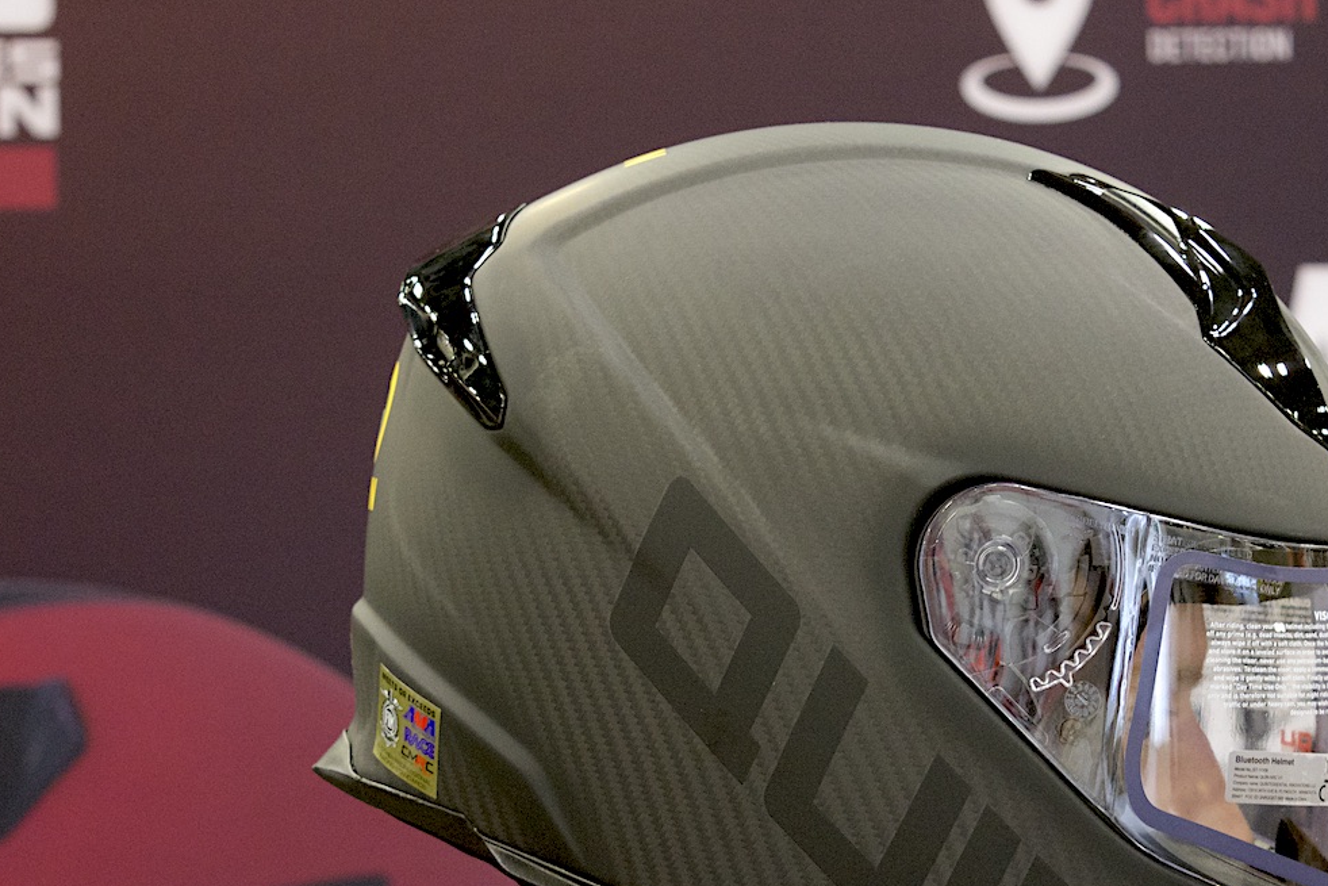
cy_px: 720
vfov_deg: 10.4
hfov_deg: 15.5
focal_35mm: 132
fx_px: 4870
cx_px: 895
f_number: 5.3
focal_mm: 48
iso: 2000
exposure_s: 1/50
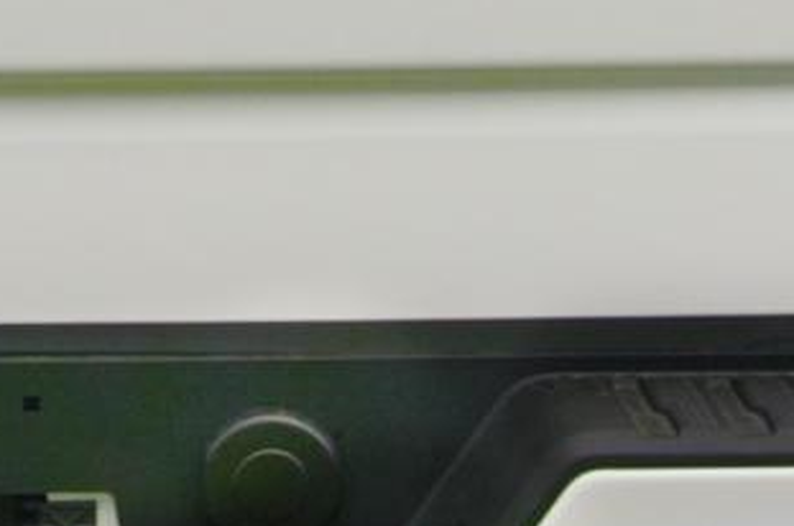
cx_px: -130
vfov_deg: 7.1
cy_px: -121
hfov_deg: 10.6
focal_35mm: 191
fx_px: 4204
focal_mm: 22
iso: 200
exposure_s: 1/320
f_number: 8
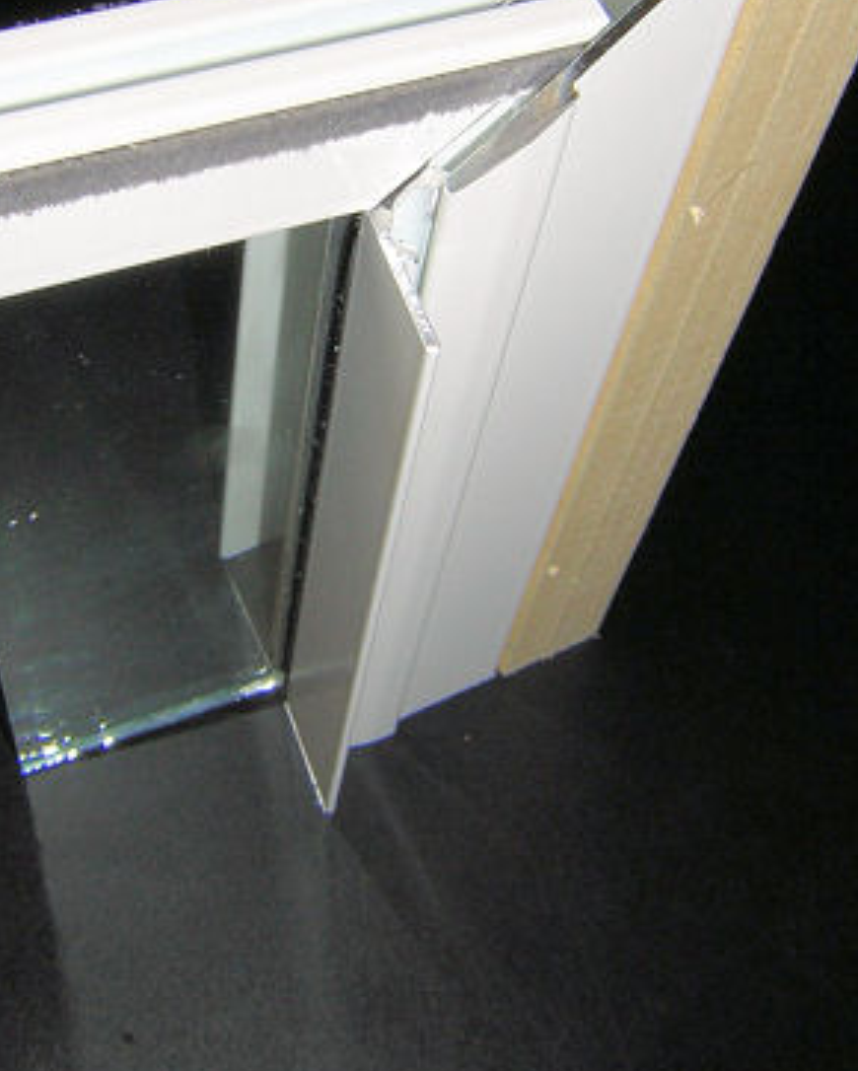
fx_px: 1744
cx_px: 383
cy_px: 321
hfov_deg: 27.6
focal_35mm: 55
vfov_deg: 33.7
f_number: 5.2
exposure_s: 1/60.1
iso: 100
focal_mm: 4.7
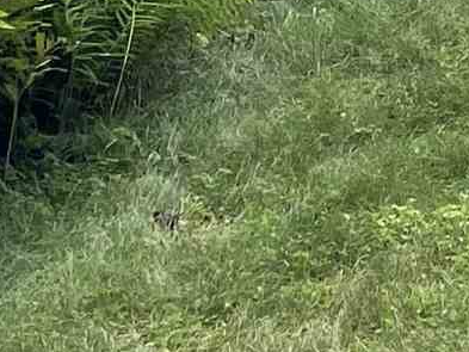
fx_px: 2751
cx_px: 703
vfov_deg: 6.6
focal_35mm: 203
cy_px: -704
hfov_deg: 9.5
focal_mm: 4.2
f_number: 1.6
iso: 32
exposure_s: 1/882
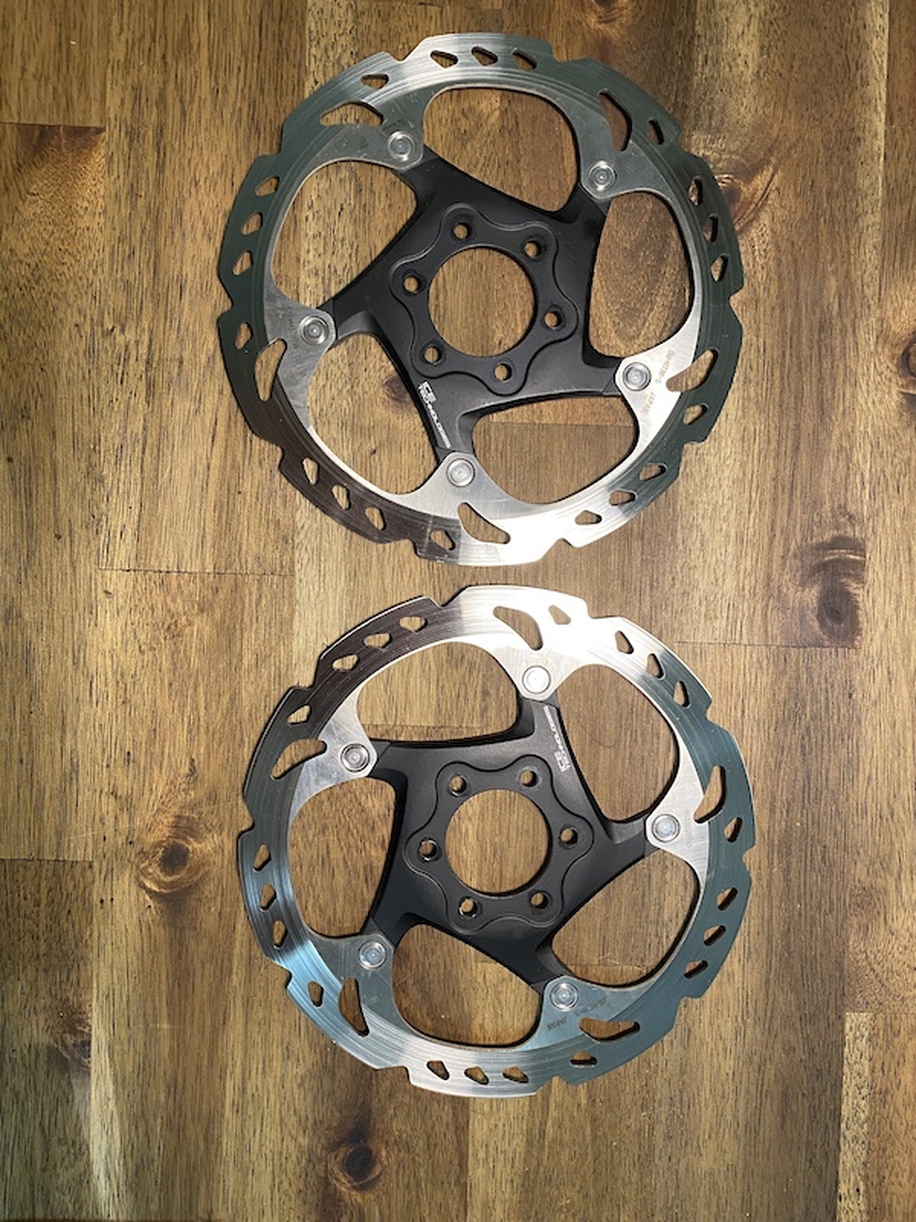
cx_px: 458
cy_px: 611
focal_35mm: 26
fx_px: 917
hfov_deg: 53.1
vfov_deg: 67.3
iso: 320
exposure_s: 1/60
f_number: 1.8
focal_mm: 4.25
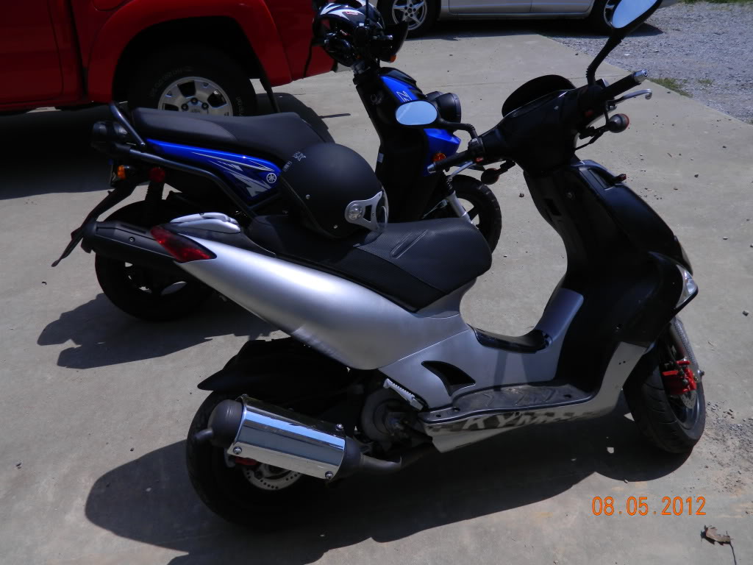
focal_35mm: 28
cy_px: 282
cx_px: 376
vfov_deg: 49.7
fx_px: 609
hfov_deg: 63.4
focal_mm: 5.1
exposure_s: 1/320
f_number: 8.9
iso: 80
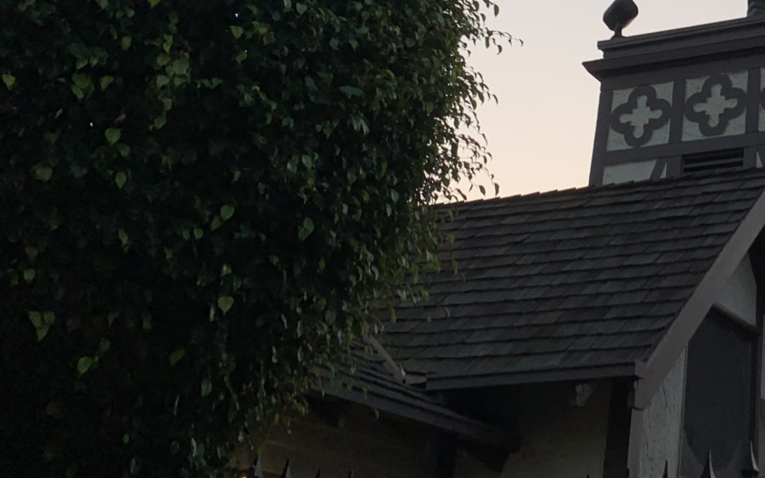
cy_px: 40
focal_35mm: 63
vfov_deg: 20.2
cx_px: 815
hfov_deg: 29.6
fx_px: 1313
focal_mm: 4.25
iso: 25
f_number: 1.8
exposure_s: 1/660
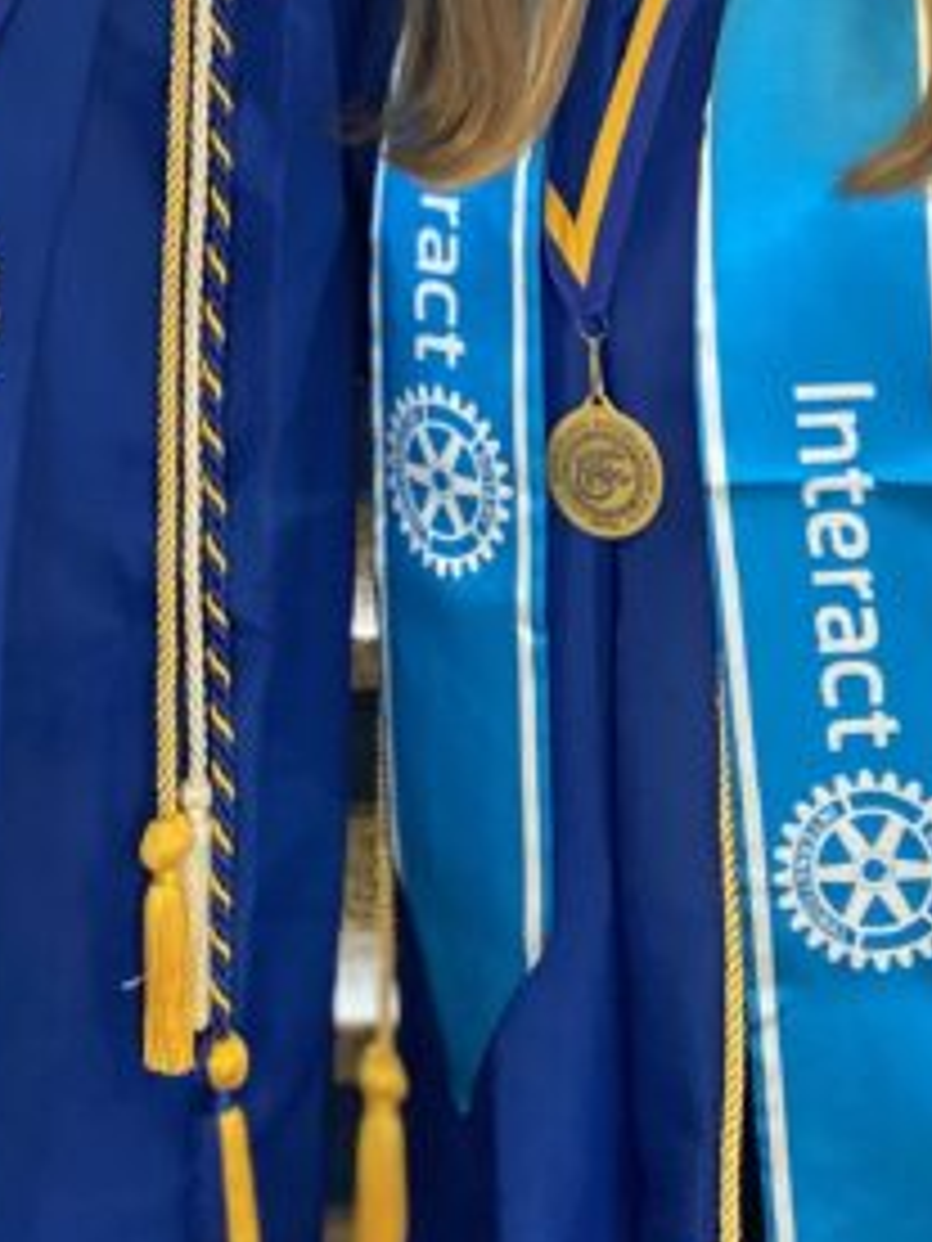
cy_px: -274
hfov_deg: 18.6
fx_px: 2836
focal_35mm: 79
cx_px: 342
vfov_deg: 22.6
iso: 250
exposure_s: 1/60
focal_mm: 4.25
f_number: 1.8
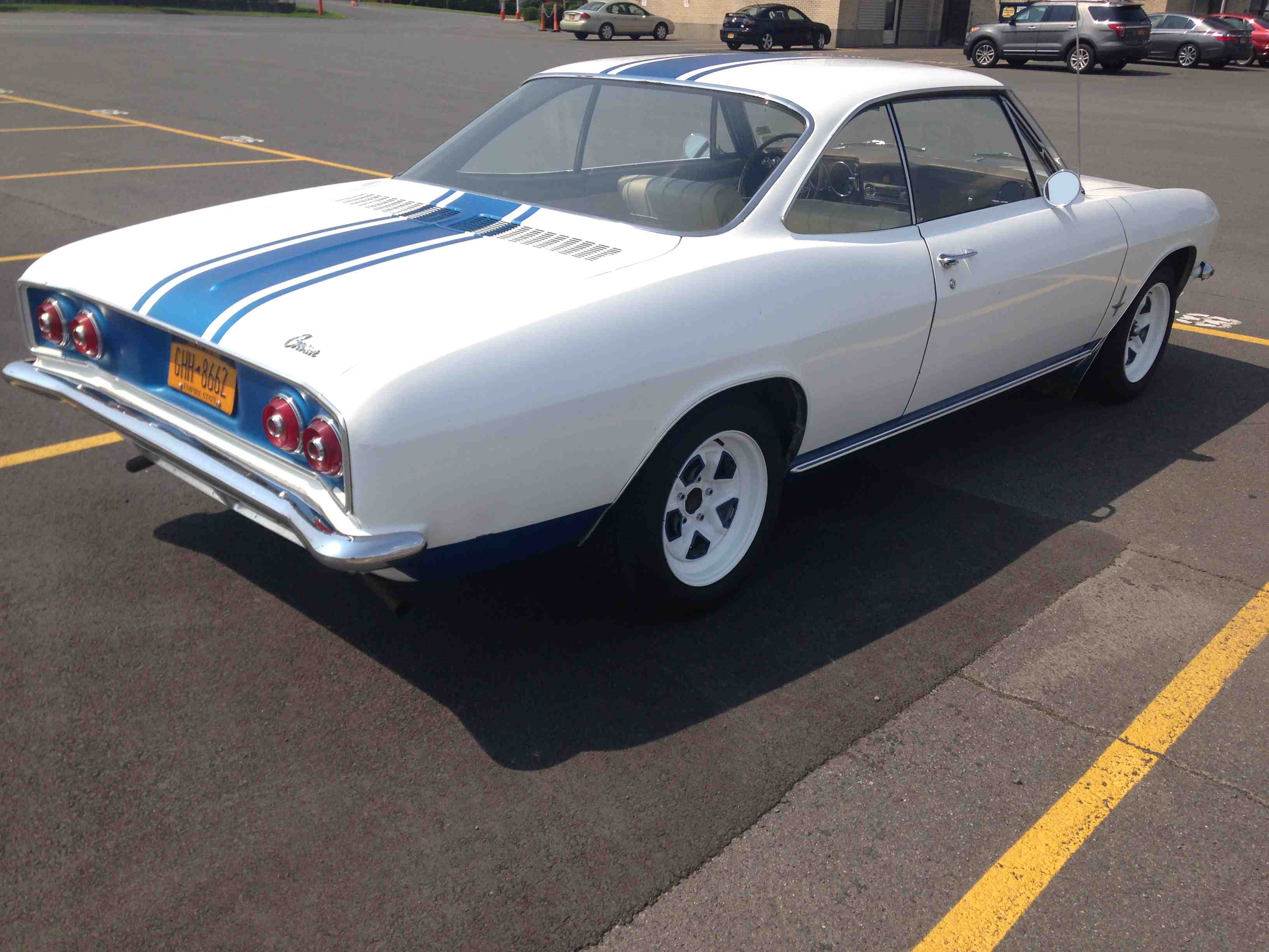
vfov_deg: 42.9
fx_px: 1210
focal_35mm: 33
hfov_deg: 55.4
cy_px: 476
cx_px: 634
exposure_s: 1/1808
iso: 50
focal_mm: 4.12
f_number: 2.4
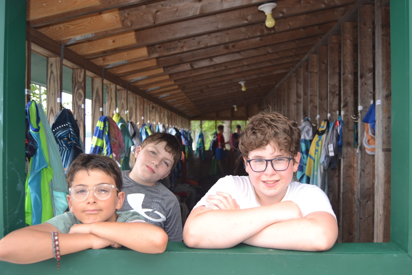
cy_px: 138
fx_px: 395
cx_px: 206
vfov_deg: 38.4
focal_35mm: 34
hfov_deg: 55.1
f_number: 4
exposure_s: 1/125
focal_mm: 23
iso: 220
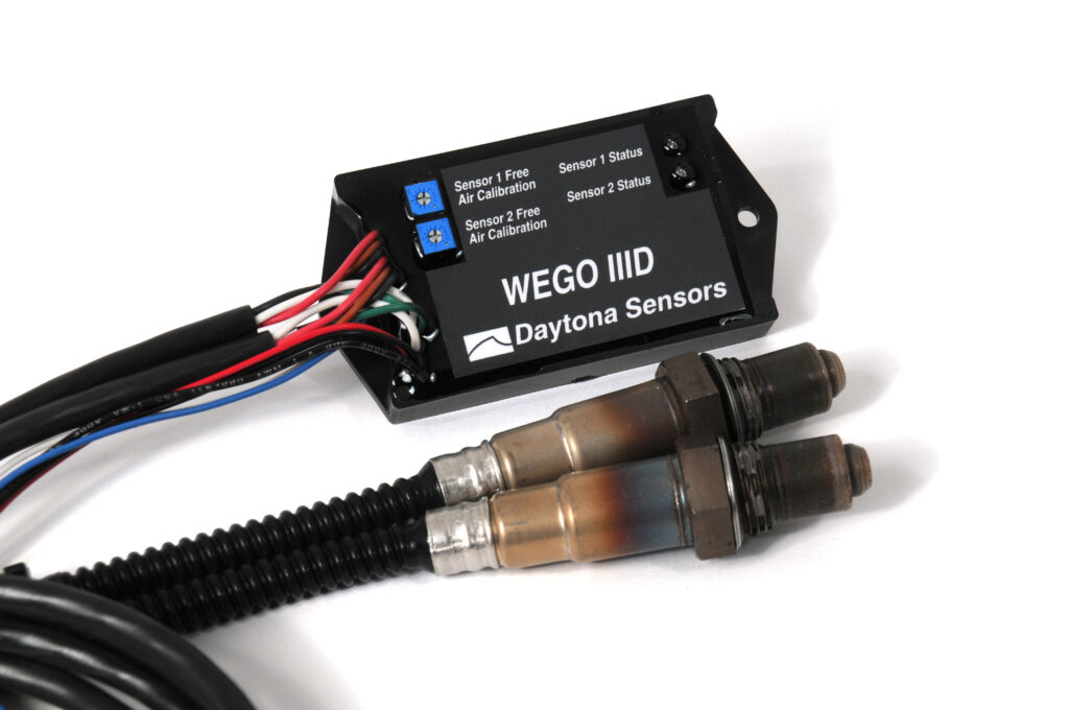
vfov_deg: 14.0
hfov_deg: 20.9
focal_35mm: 98
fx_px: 2892
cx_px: 534
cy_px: 355
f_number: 13
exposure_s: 1/60
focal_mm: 65
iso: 200
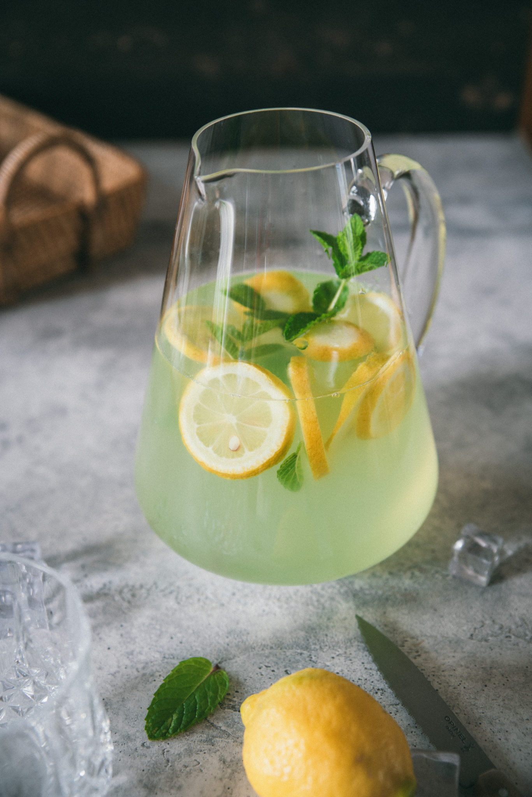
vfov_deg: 41.1
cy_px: 398
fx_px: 1063
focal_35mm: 48
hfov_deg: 28.1
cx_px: 266
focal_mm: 48
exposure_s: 1/15
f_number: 3.5
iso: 100
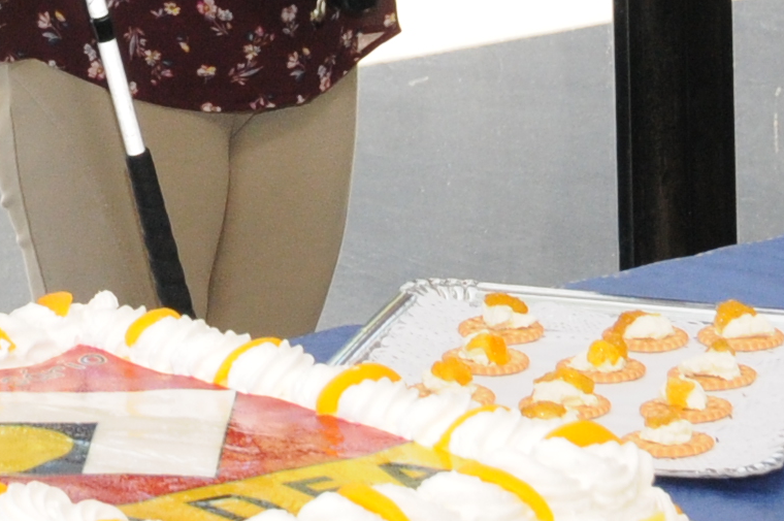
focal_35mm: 203
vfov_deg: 6.5
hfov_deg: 10.1
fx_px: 4416
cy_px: -608
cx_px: 53
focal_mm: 24
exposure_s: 1/80
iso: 640
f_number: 6.3
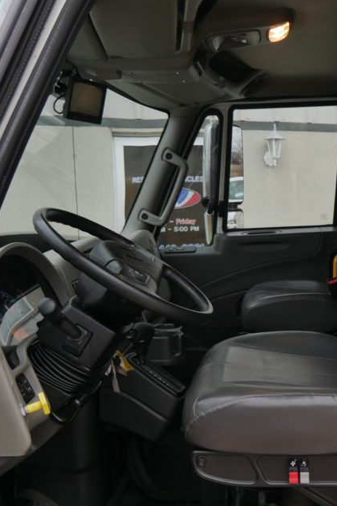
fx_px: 660
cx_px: 263
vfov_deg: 41.9
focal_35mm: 47
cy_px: 282
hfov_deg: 28.1
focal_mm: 14
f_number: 3.5
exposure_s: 1/125
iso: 200
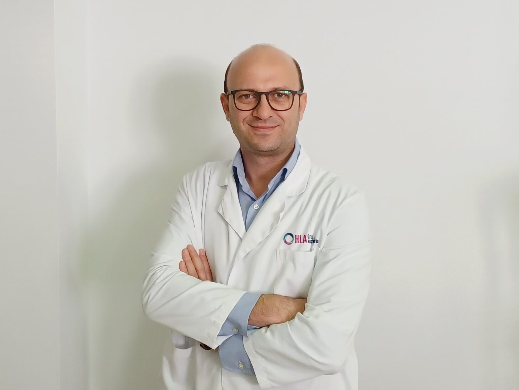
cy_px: 218
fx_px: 465
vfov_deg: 45.4
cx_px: 236
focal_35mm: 31
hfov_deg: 58.3
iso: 400
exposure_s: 1/33
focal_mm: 4.6
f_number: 1.8
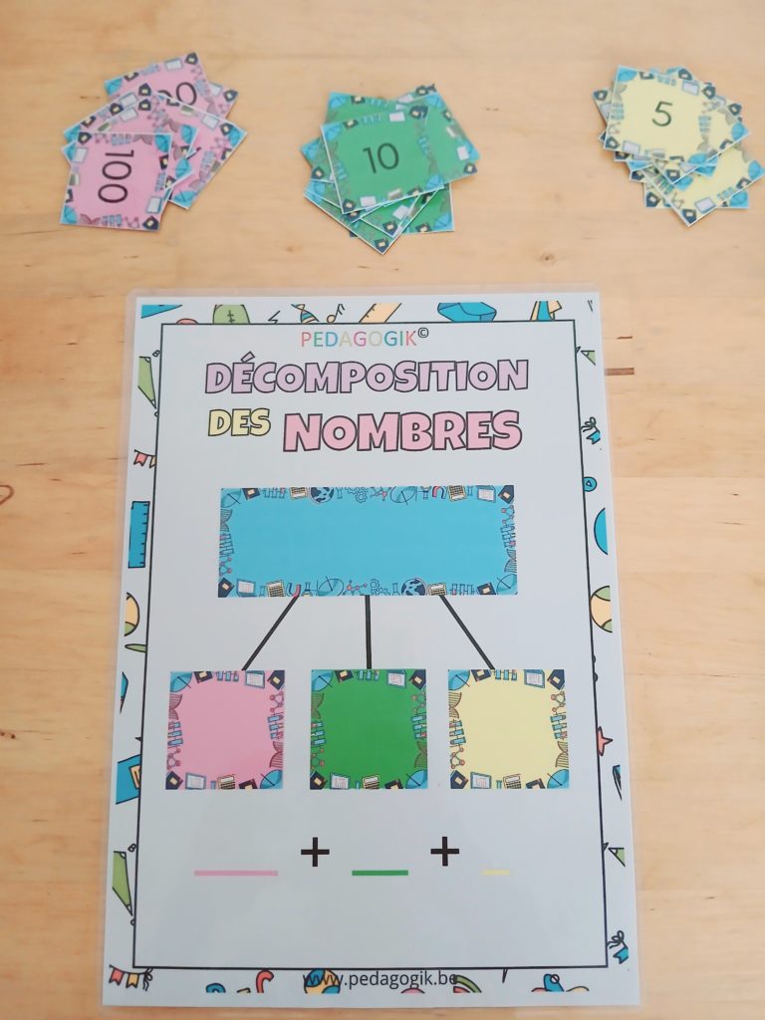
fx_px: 766
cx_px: 382
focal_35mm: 26
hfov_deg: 53.1
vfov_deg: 67.3
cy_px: 510
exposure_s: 1/25.1
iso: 320
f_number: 1.8
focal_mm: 3.98
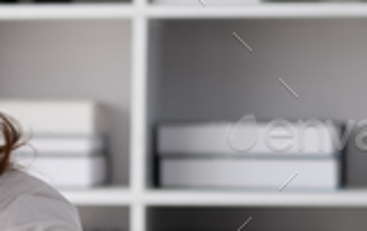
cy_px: 241
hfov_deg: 10.4
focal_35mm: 200
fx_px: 2004
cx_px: -23
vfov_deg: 6.6
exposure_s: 1/400
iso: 200
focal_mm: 35
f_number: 2
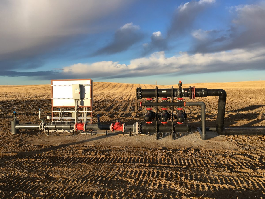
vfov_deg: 48.2
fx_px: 222
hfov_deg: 61.7
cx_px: 132
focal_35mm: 29
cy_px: 100
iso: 25
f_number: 2.2
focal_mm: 4.15
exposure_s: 1/818
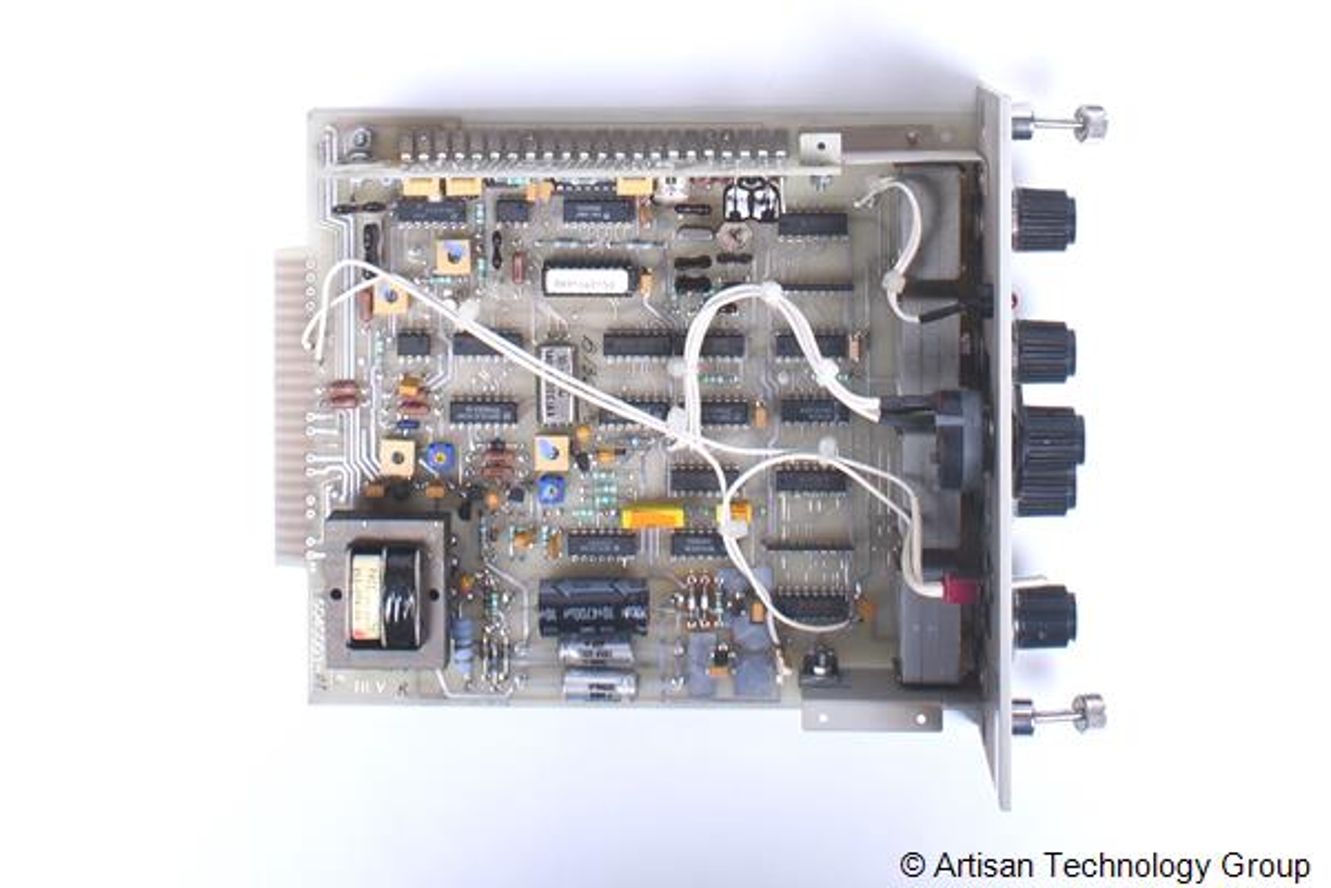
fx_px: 1109
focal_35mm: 30
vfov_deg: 43.6
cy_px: 444
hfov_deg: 61.9
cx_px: 666
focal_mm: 20
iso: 200
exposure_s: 1/200
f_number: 13
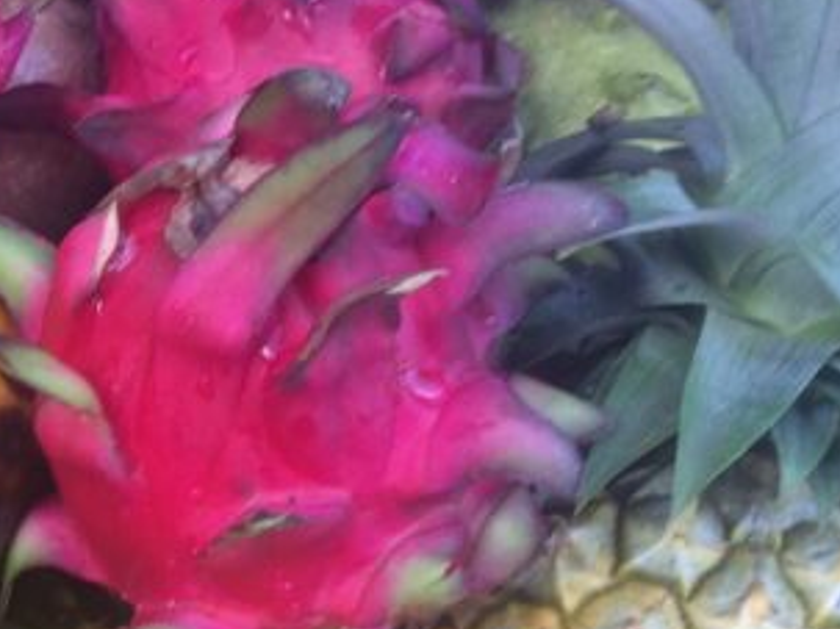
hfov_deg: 18.6
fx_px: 2377
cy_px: 626
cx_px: -247
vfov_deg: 14.8
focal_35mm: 98
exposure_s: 1/100
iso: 40
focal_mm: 4.15
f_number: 2.2
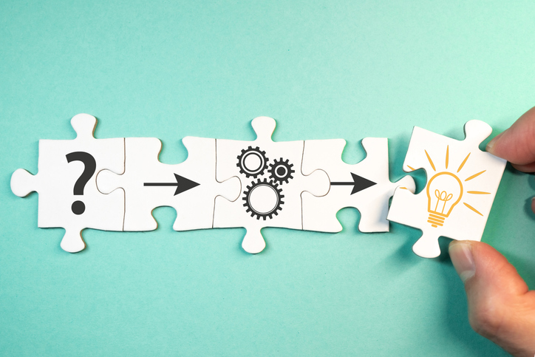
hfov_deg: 54.4
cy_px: 178
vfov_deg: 37.9
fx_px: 520
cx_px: 268
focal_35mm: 35
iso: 200
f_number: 8
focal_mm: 35
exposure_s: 1/80
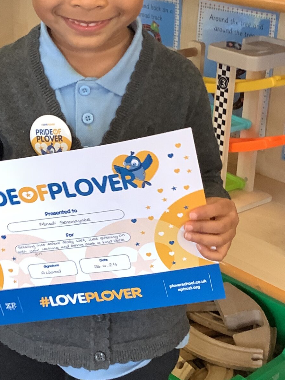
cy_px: 184
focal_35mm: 67
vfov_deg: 29.0
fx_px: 735
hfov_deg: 21.7
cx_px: 69
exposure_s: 1/50
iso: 160
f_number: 2.4
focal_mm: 3.3
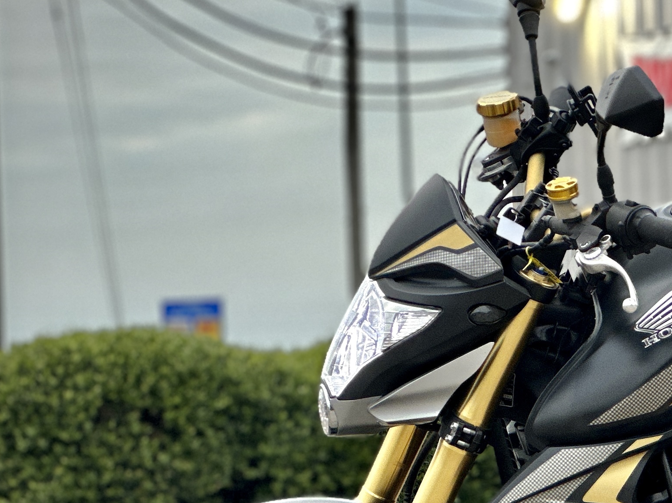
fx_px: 3901
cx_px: 782
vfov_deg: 7.4
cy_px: 469
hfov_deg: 9.7
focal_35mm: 201
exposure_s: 1/121
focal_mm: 9
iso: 125
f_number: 2.8
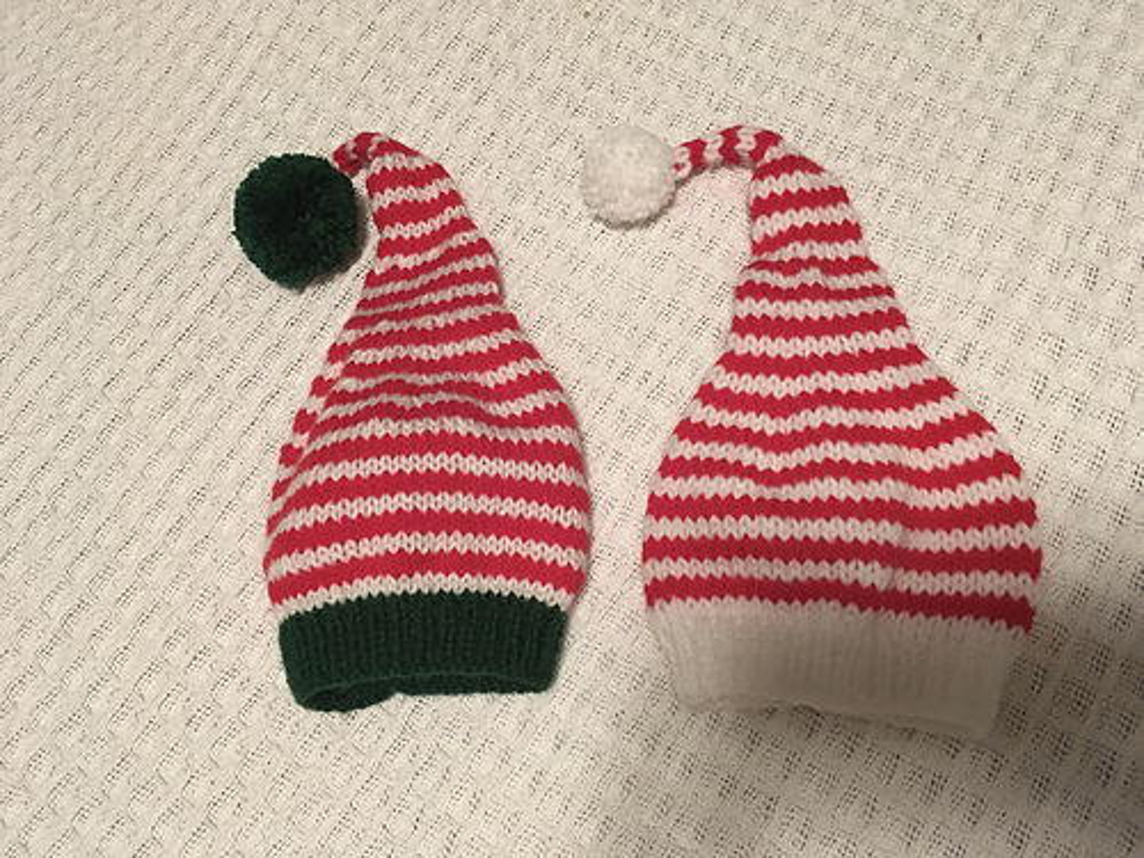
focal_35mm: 29
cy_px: 429
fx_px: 958
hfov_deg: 61.7
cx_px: 572
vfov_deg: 48.2
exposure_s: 1/25
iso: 200
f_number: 2.2
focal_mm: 4.15
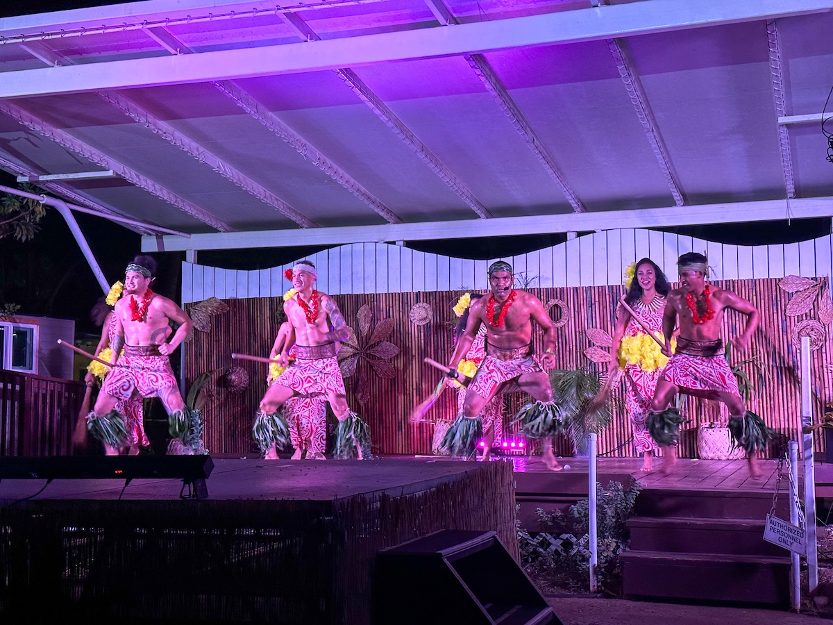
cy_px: 312
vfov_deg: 30.3
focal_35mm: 48
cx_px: 416
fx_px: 1155
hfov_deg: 39.7
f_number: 1.8
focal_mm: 6.86
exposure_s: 1/55
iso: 200
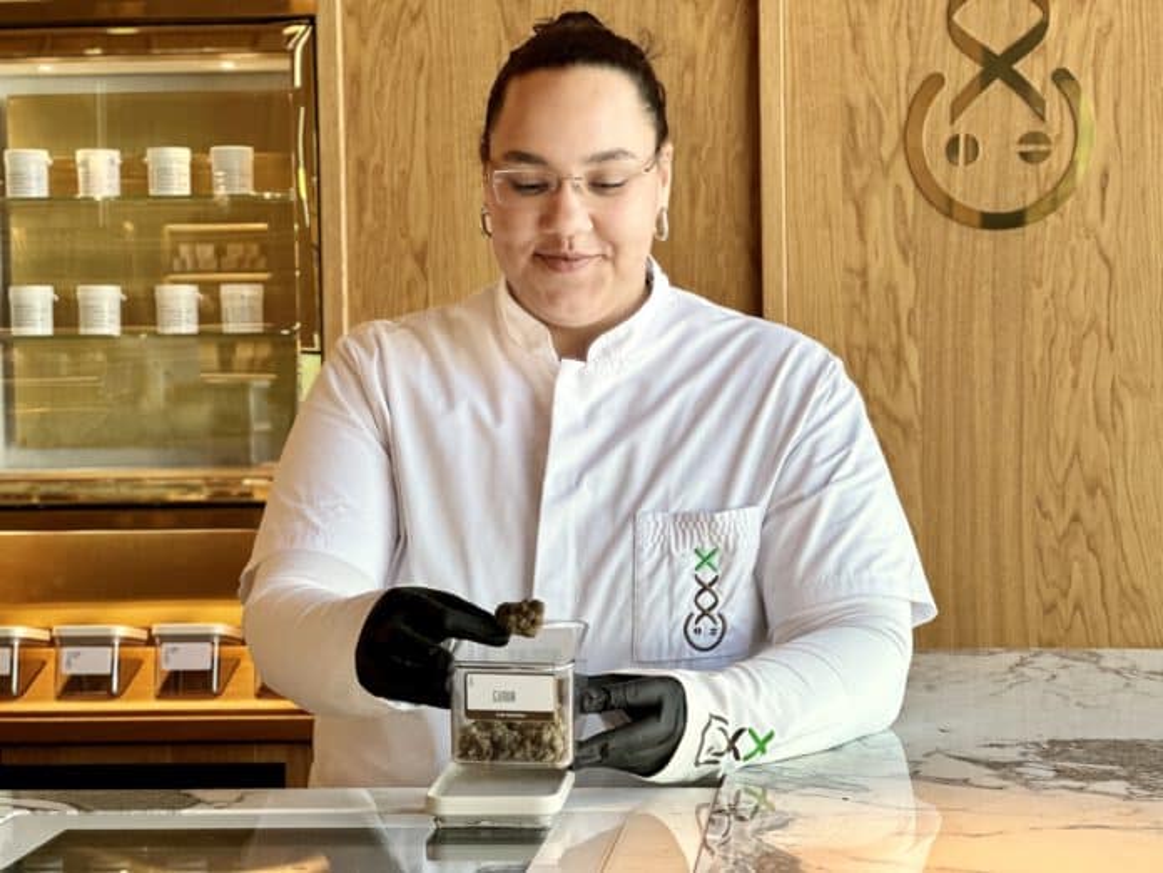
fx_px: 2587
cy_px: 436
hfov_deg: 25.3
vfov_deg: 19.1
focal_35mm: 77
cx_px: 582
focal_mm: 9
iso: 64
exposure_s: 1/103
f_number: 2.8
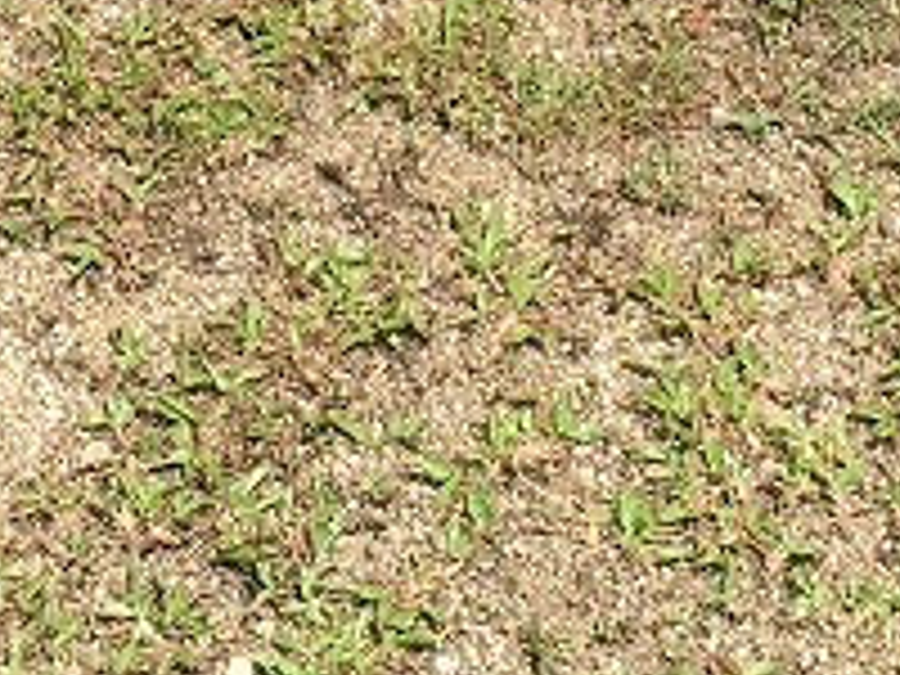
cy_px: -598
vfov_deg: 9.6
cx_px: 626
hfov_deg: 13.5
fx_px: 3796
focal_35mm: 146
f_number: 2.2
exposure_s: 1/1350
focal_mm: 4.15
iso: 25
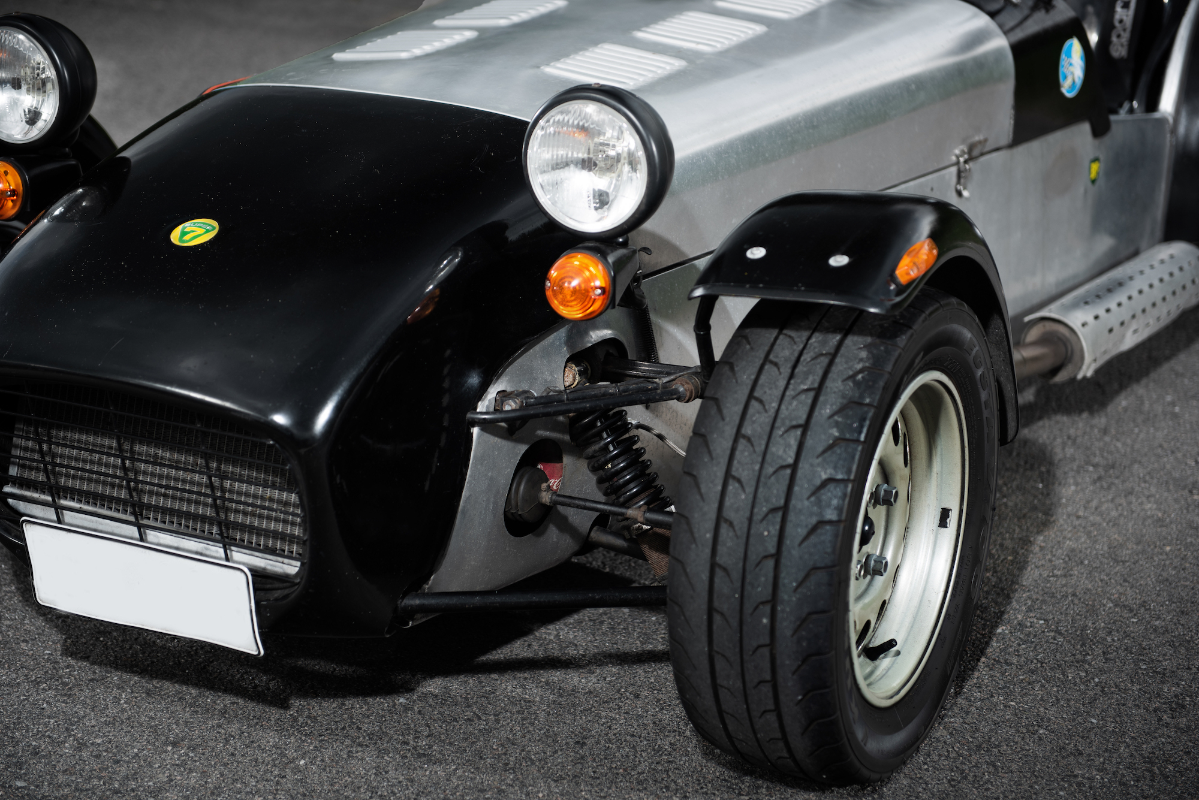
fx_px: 2332
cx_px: 600
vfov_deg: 19.5
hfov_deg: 28.8
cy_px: 400
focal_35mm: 70
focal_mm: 70
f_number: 2.8
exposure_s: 1/200
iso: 64
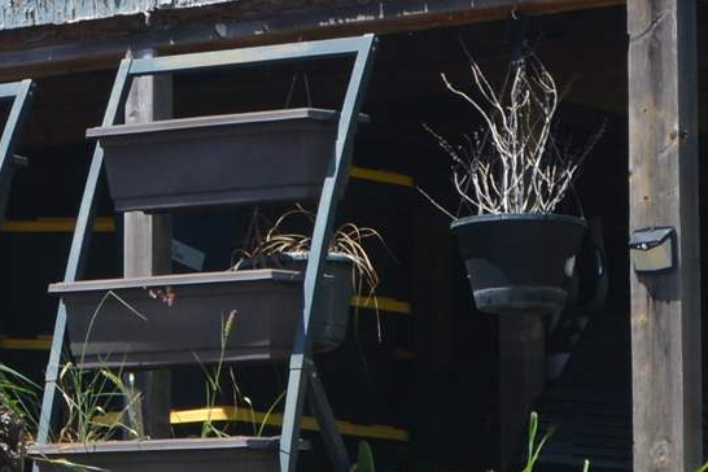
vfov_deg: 5.4
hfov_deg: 8.1
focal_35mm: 253
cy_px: -84
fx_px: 4975
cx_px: -18
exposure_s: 1/250
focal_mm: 30
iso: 140
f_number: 8
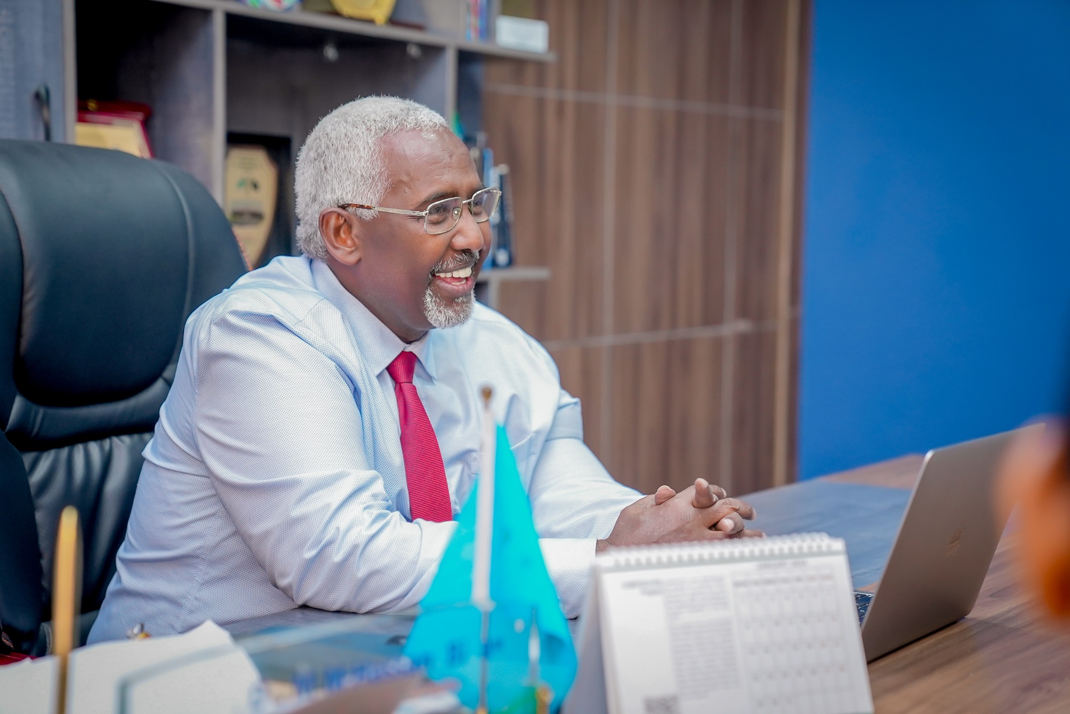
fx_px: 1814
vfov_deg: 22.3
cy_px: 357
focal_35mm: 61
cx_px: 535
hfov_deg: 32.9
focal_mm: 61
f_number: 2.8
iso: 2000
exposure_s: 1/200
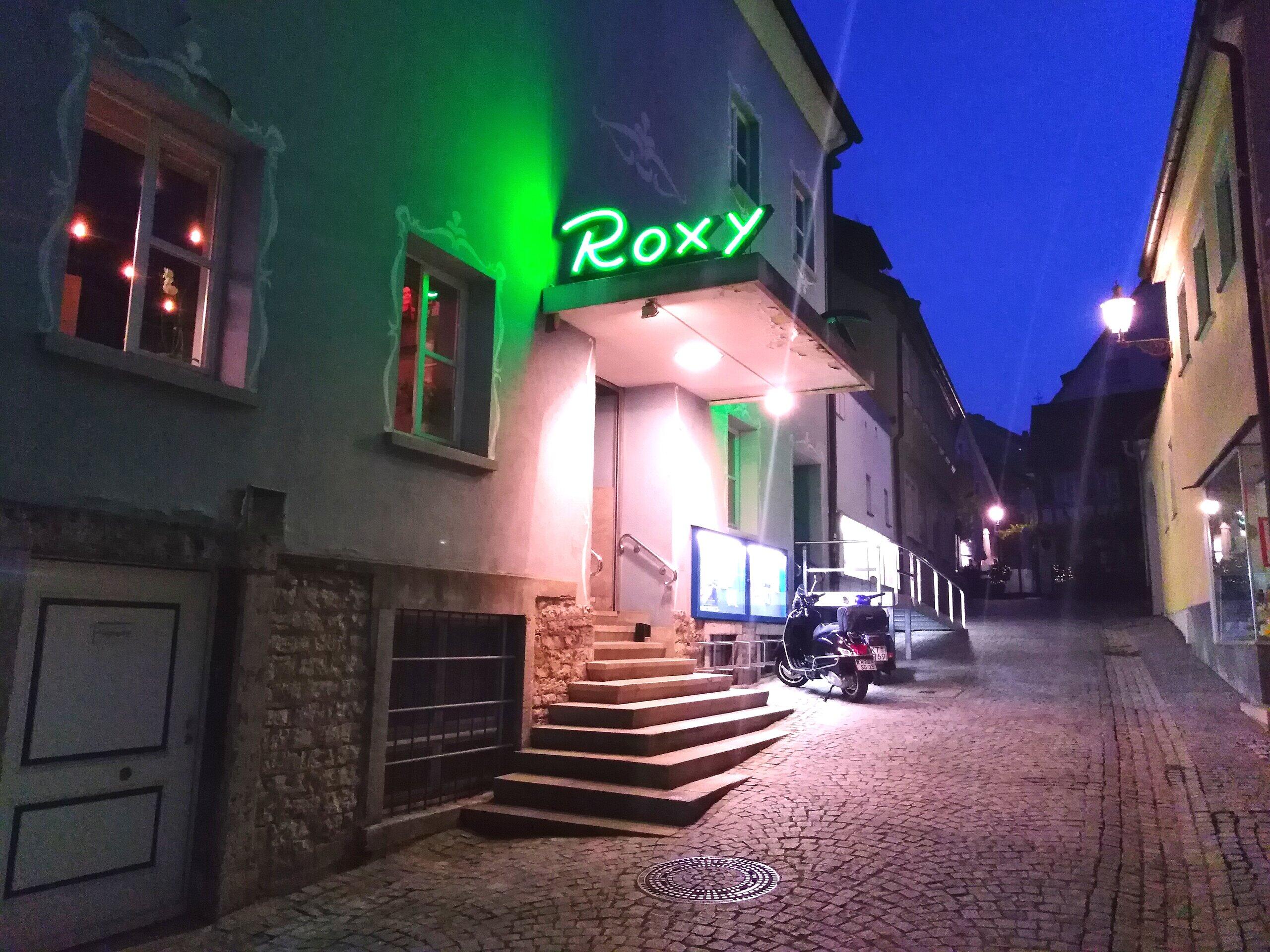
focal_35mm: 26
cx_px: 635
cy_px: 476
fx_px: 954
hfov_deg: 67.3
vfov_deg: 53.1
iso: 1311
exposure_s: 1/15
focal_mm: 3.46
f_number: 2.2
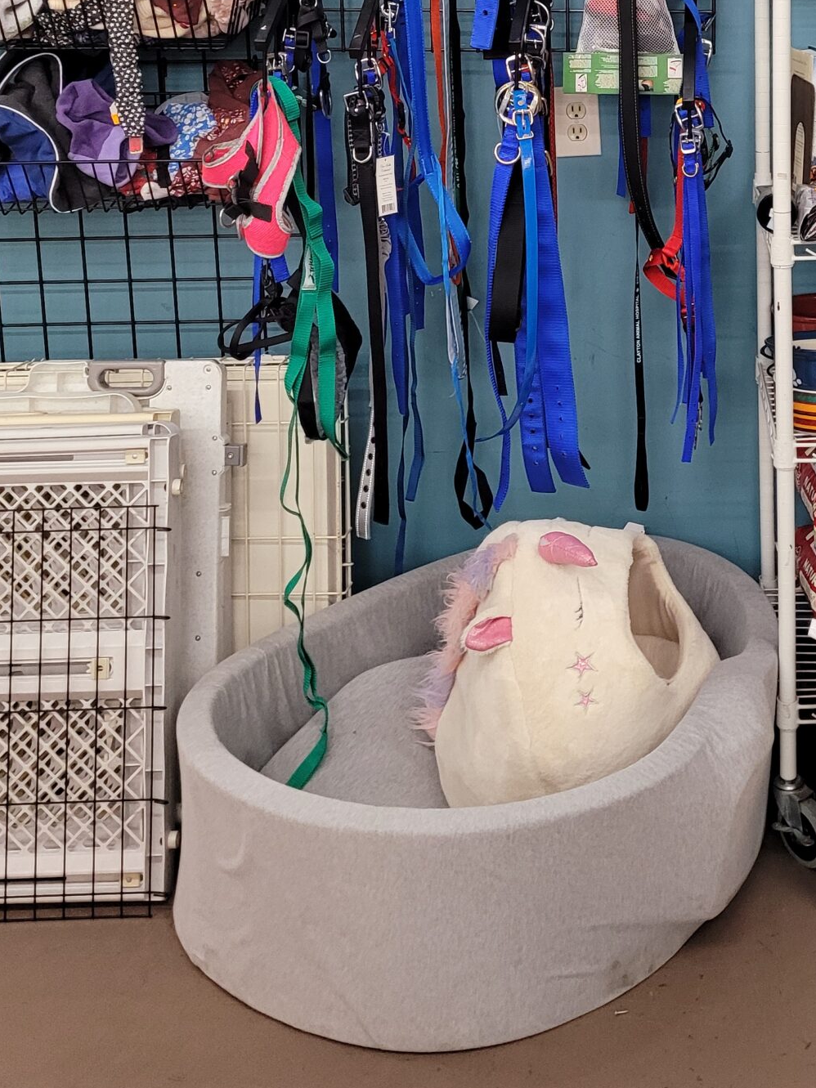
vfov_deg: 35.5
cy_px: 74
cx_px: 663
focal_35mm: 50
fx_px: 1572
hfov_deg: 28.4
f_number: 1.8
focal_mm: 5.4
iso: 320
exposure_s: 1/120
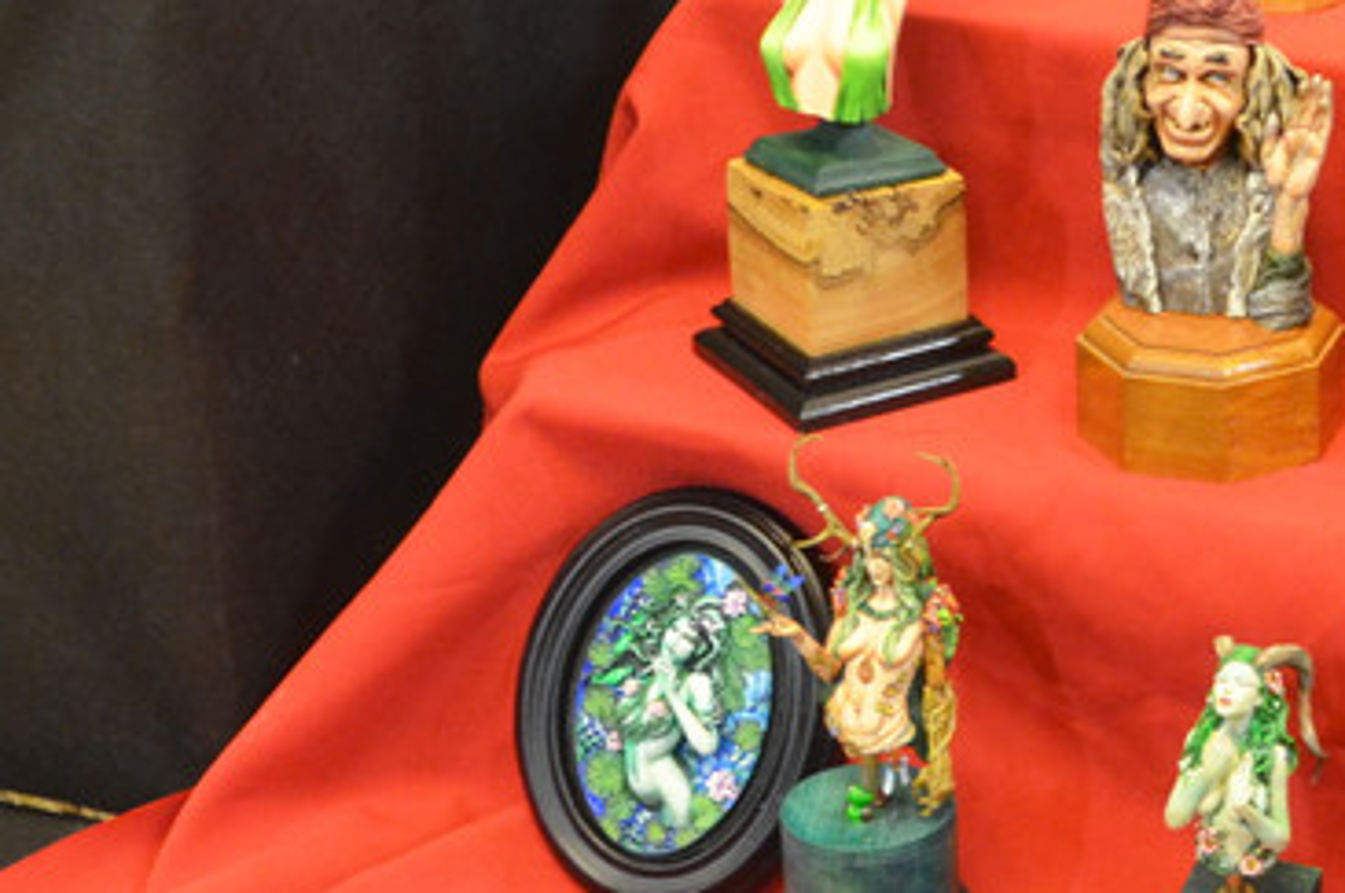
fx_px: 3321
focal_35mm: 89
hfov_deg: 21.1
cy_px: 55
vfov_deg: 15.1
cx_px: 1661
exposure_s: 1/13
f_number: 6.3
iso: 1600
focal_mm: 18
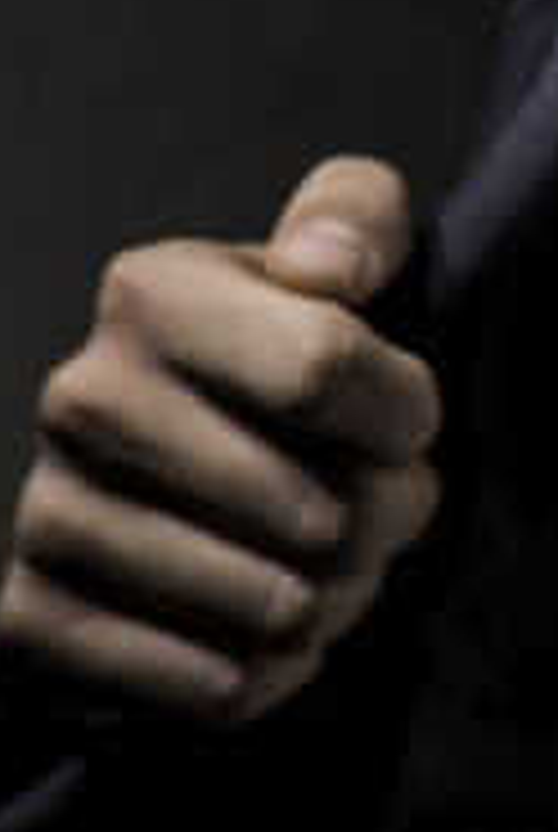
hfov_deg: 2.8
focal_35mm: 496
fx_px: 11488
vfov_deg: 4.1
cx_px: 1456
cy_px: -450
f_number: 4
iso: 400
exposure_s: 1/1000
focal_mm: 85
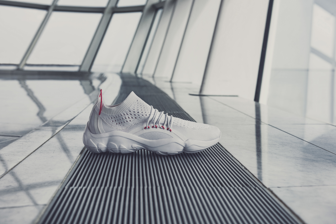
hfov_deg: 41.1
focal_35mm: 48
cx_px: 168
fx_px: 448
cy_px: 112
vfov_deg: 28.1
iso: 400
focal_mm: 48
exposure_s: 1/400
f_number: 5.6
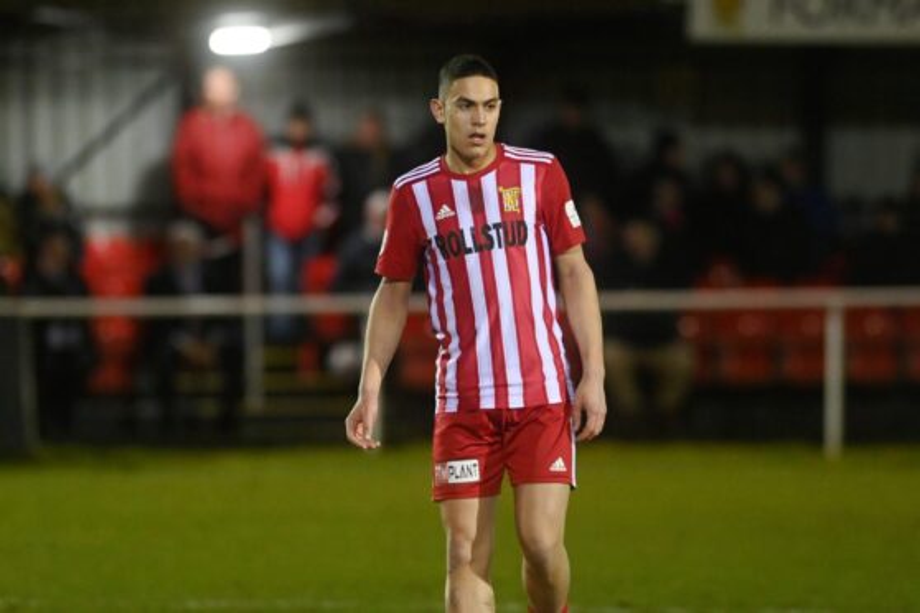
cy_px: 306
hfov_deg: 4.6
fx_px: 11499
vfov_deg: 3.1
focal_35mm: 450
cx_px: 460
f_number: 2.8
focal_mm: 300
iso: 8000
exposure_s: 1/500
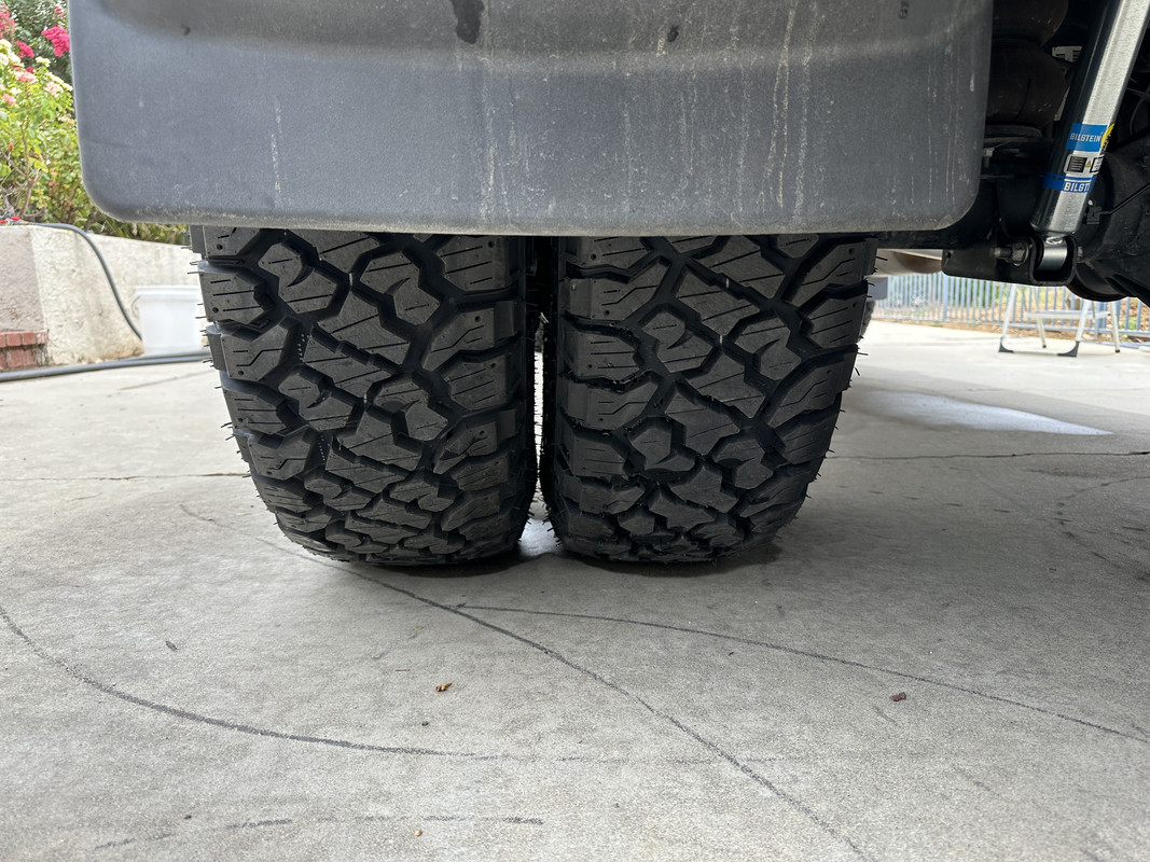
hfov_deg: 71.6
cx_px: 575
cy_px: 431
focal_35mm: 24
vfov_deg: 56.8
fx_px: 797
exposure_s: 1/779
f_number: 1.78
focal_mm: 6.86
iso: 80
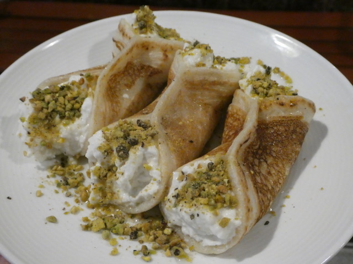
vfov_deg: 30.9
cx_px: 176
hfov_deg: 40.4
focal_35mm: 47
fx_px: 479
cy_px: 132
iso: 1600
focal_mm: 8.4
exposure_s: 1/40
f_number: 4
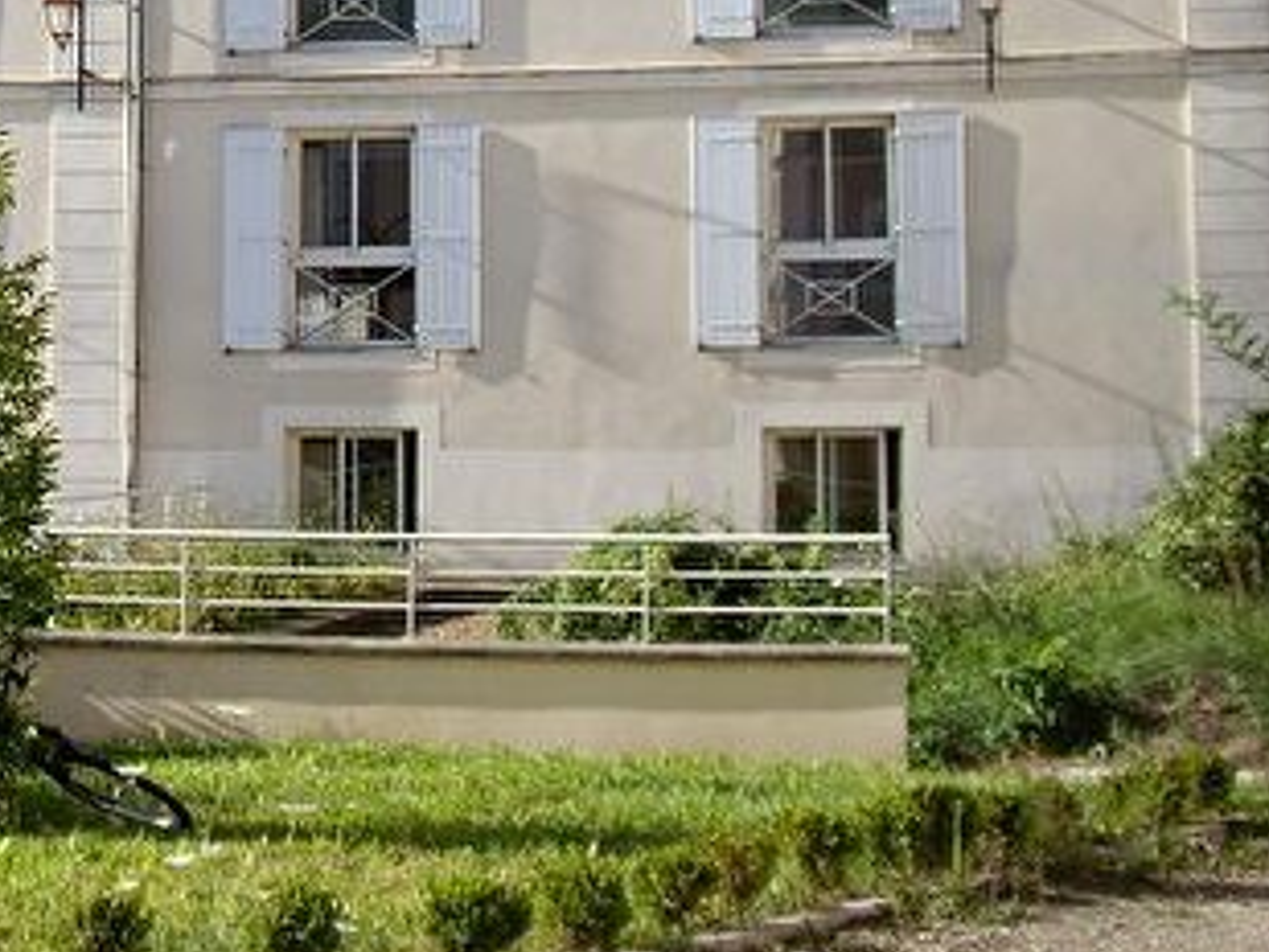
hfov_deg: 22.0
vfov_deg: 16.7
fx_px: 3154
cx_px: 33
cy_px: -88
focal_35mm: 86
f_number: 2.8
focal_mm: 7.9
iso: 64
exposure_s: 1/500
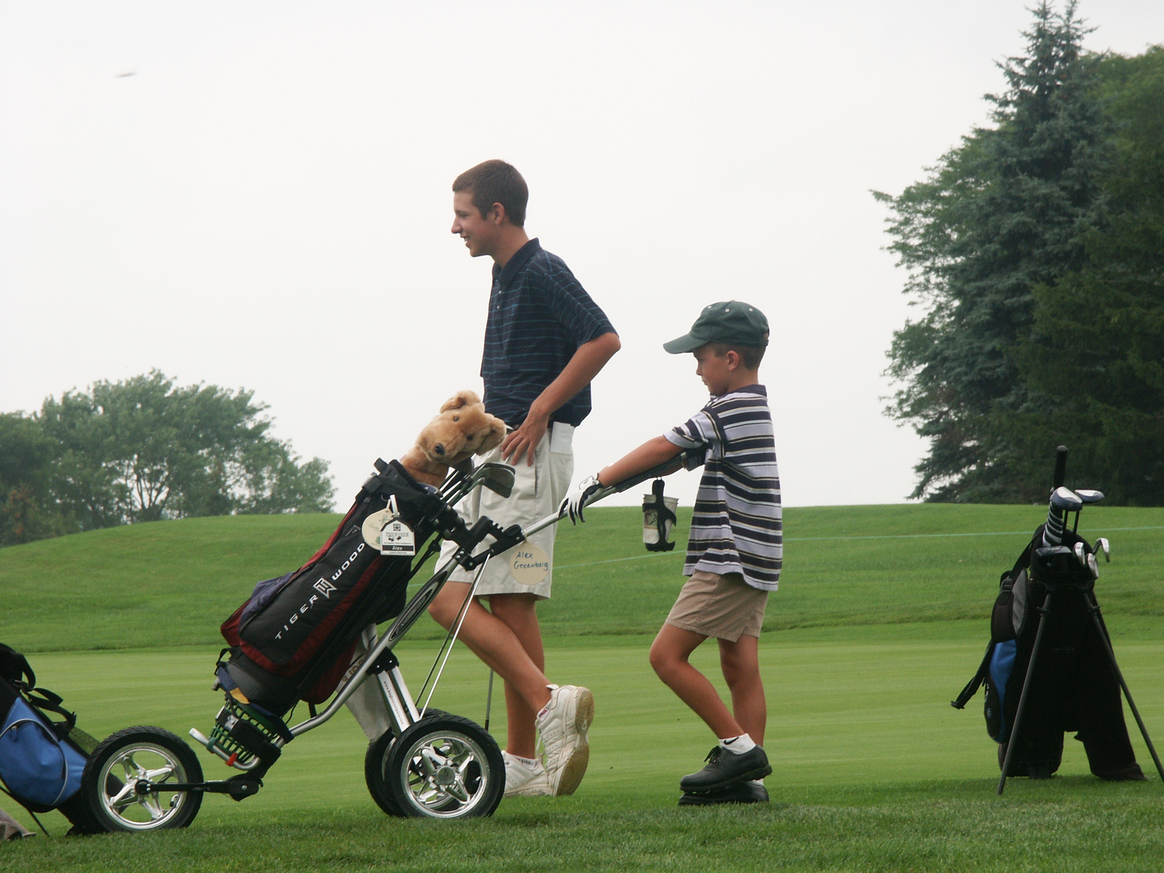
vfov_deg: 7.4
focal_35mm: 200
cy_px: 436
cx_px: 582
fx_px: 6725
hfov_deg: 9.9
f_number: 6.7
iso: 100
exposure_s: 1/250
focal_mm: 50.69
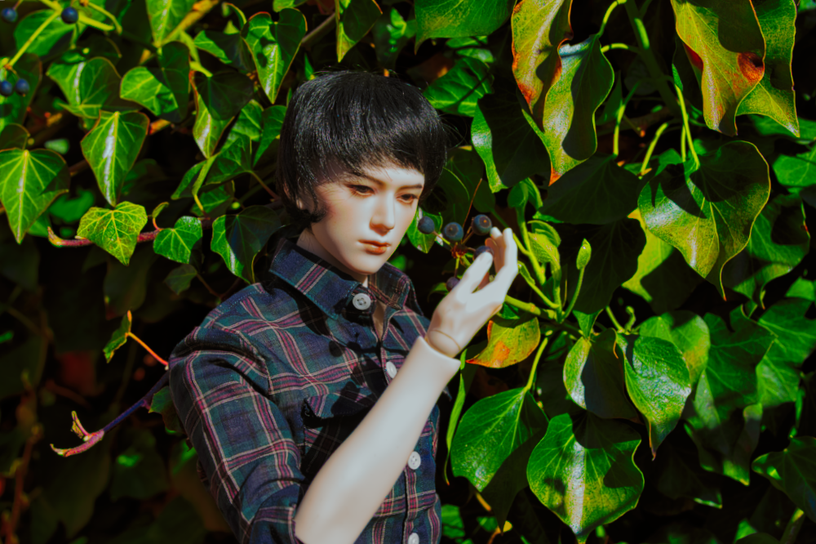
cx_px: 408
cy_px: 272
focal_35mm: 90
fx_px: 2039
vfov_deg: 15.2
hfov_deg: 22.6
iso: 50
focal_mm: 90
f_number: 7.1
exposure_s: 1/80
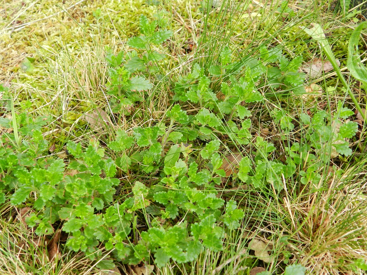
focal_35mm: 32
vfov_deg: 44.2
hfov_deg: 56.8
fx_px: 339
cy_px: 138
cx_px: 184
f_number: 3.7
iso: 160
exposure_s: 1/100
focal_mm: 5.6
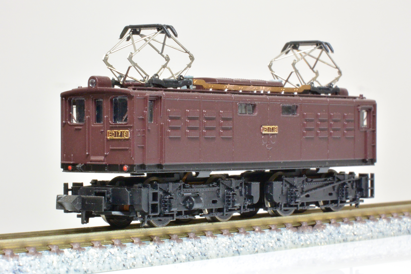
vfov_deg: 12.7
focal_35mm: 108
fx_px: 1233
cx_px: 206
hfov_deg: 18.9
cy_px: 137
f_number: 25
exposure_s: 1/2.5
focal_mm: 40
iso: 800
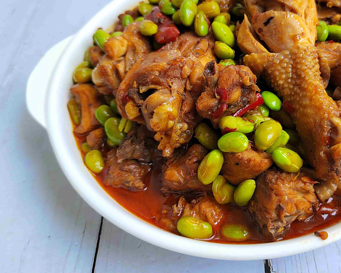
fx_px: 353
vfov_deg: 42.0
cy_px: 105
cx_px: 240
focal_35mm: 35
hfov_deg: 50.2
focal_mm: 5.52
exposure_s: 1/144
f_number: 1.9
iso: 100
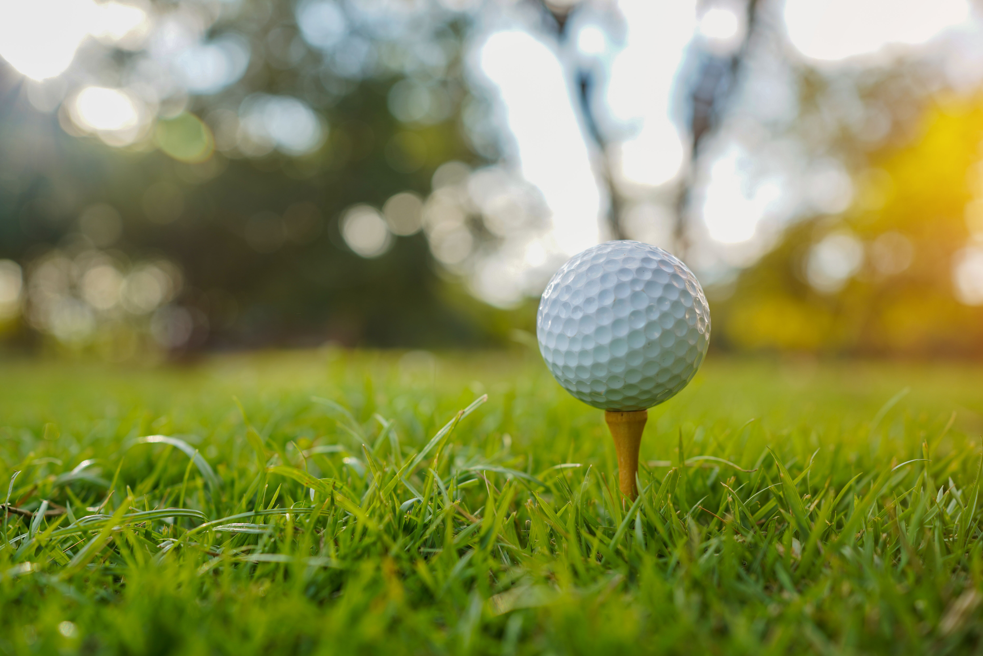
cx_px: 492
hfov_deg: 54.4
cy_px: 328
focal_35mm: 35
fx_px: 956
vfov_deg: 37.9
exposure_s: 1/200
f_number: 3.5
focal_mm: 35
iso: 100
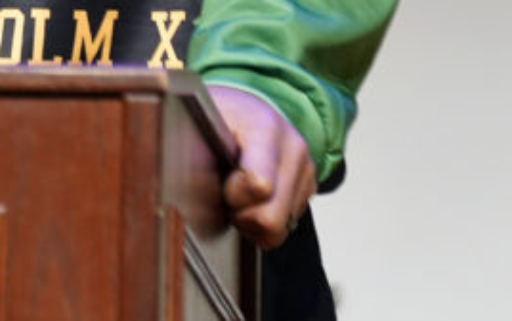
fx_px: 9133
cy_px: -371
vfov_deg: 2.0
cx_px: -87
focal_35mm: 654
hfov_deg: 3.2
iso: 2500
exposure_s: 1/400
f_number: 4
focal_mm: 168
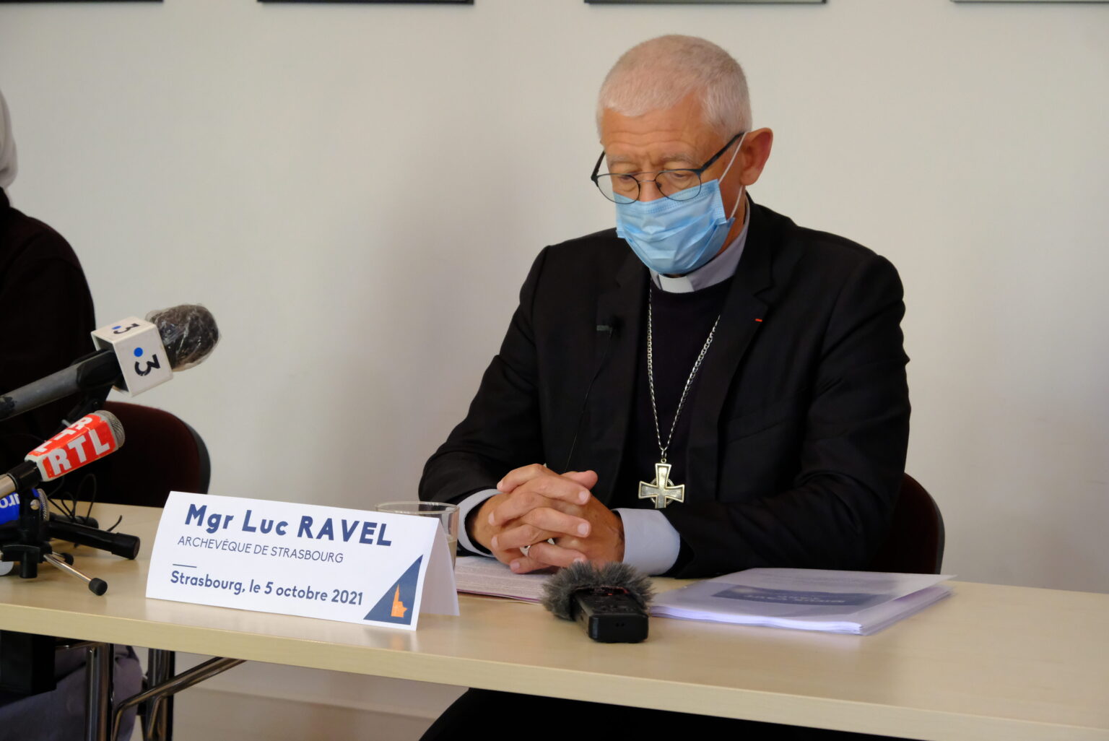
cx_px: 554
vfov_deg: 16.5
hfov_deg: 24.5
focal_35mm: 83
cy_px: 370
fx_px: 2558
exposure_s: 1/125
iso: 8000
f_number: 8
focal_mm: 55
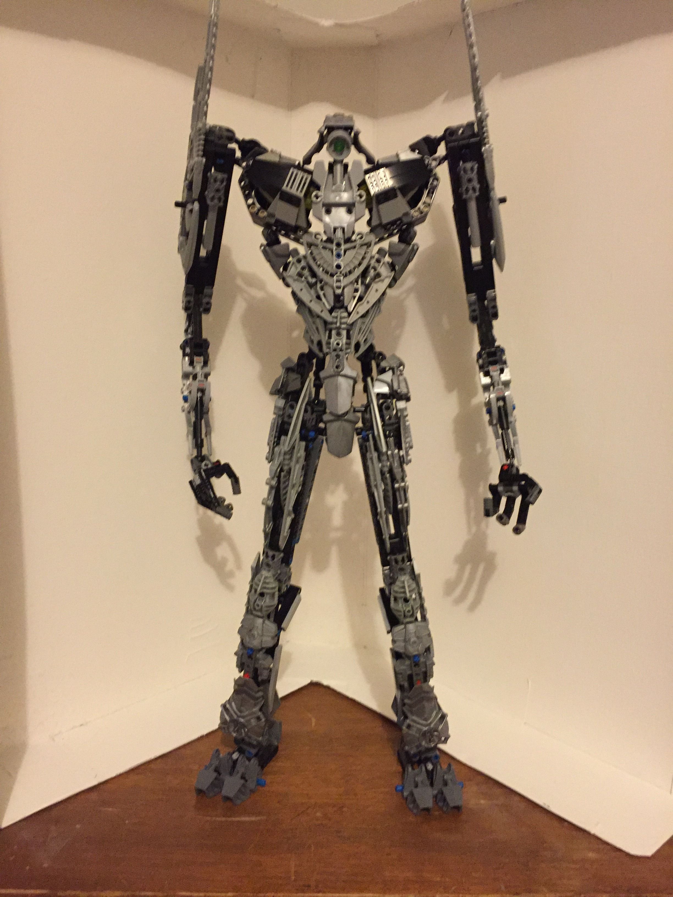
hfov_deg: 48.2
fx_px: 752
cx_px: 336
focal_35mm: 29
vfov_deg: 61.7
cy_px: 448
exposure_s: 1/15
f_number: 2.2
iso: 400
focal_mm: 4.15
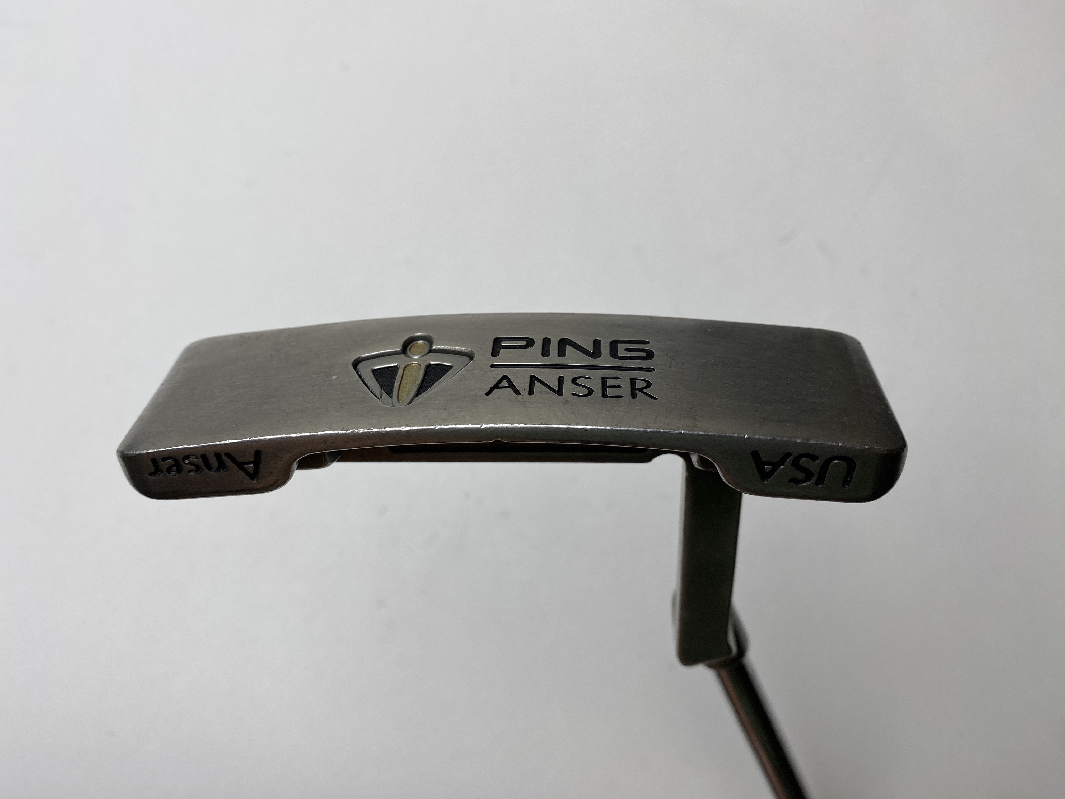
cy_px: 400
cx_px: 532
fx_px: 800
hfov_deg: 67.3
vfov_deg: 53.1
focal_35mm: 26
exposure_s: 1/411
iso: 32
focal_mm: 4.25
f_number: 1.8
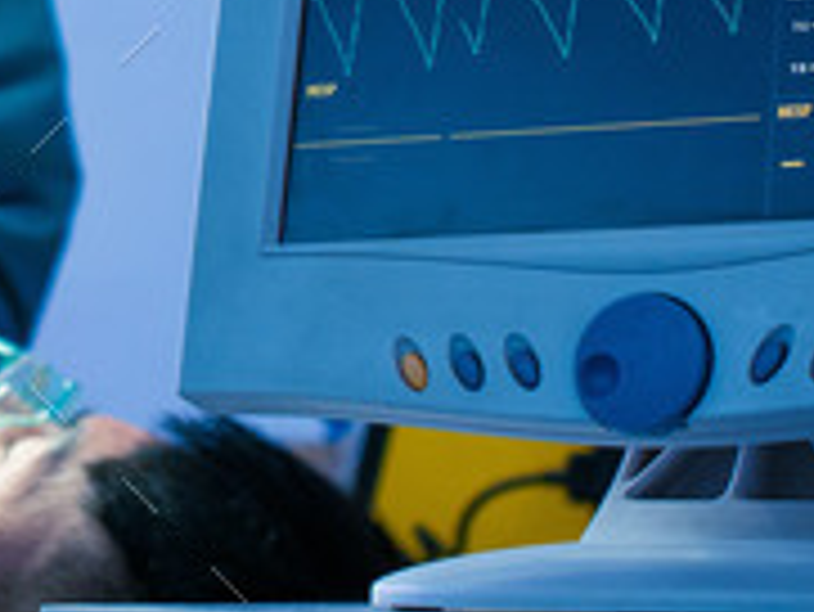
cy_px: -83
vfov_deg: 9.0
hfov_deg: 11.9
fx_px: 3836
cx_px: -108
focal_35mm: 163
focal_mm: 25
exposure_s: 1/125
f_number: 2.2
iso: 400
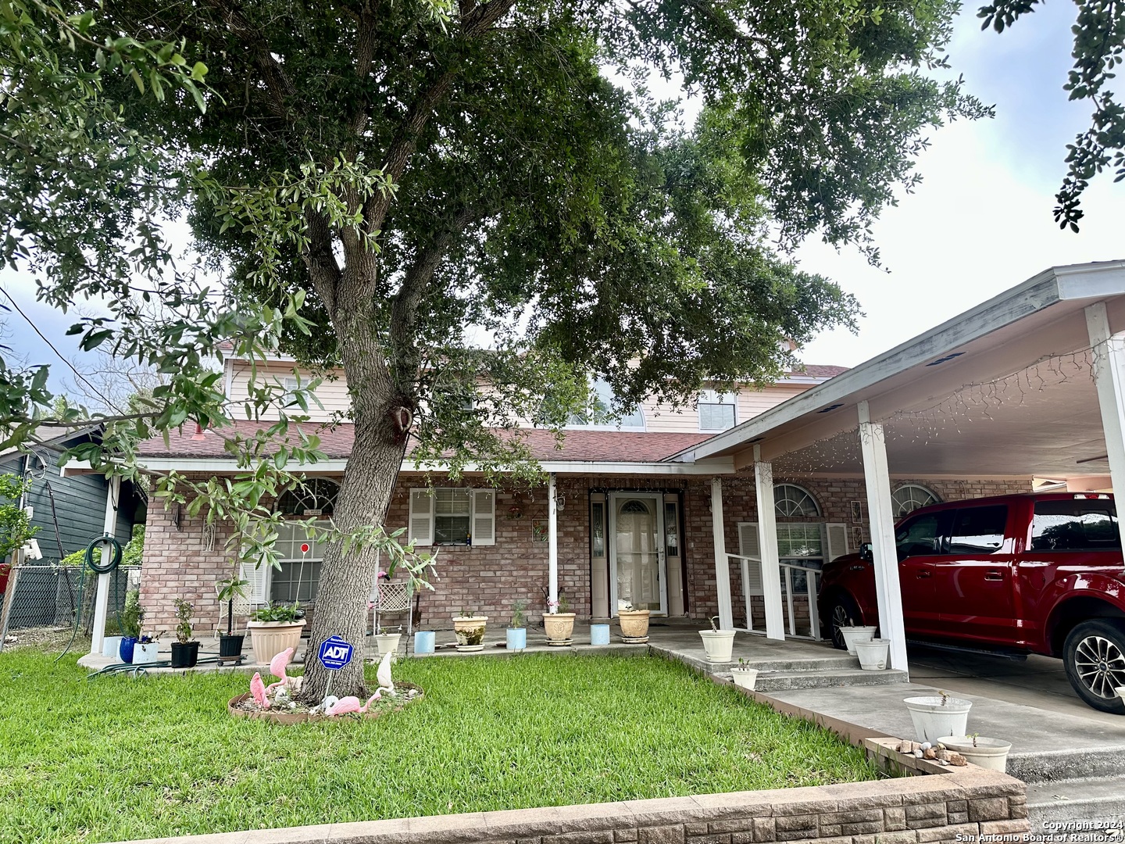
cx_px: 562
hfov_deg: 71.6
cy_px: 422
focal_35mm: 24
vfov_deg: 56.8
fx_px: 780
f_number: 1.78
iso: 80
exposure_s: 1/623
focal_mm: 6.86
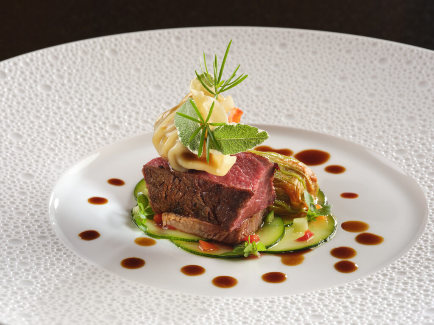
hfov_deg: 20.7
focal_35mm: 95
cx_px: 217
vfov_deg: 15.6
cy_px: 162
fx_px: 1191
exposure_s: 1/80
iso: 100
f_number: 22
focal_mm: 120
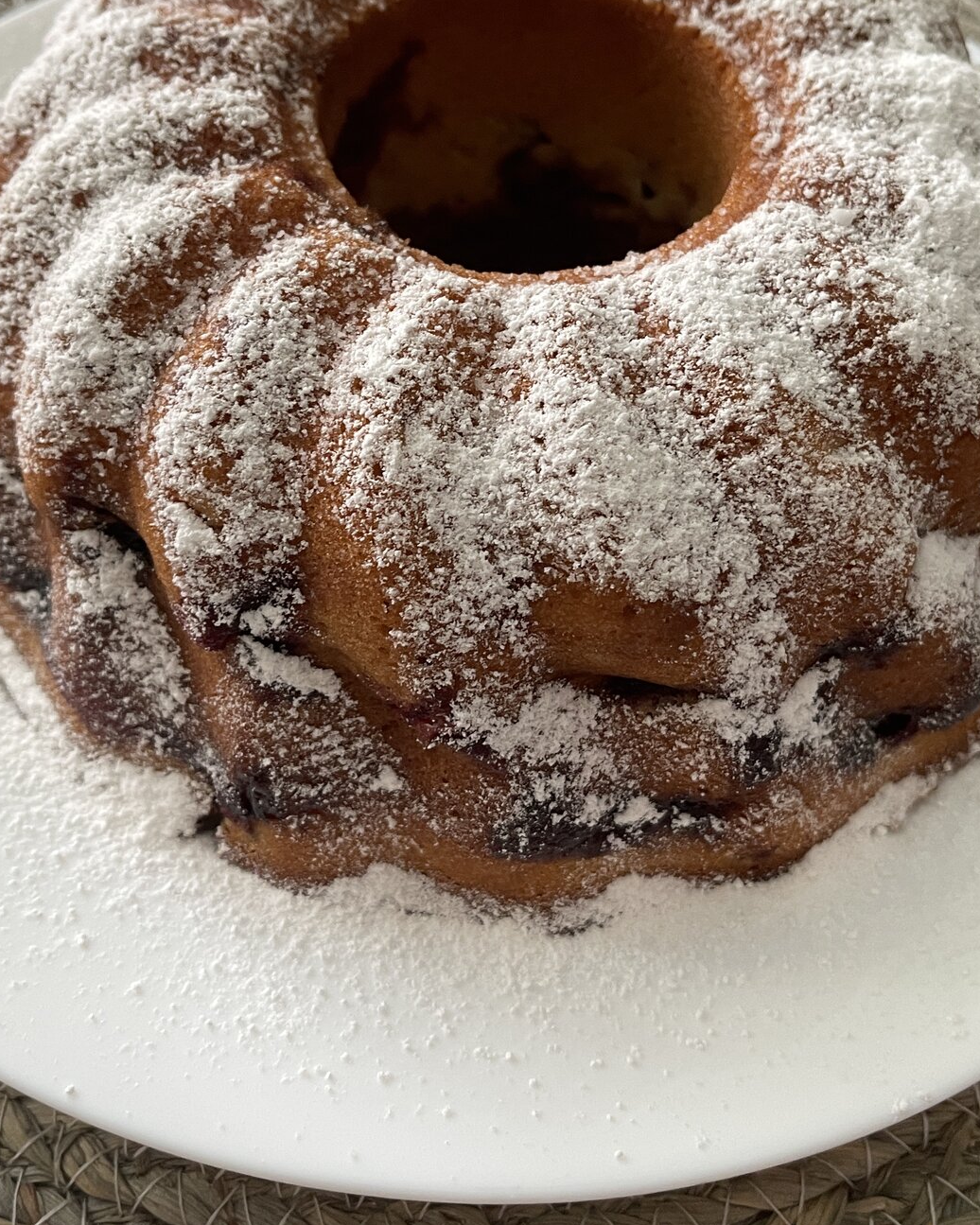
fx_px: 1378
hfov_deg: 39.2
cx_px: 490
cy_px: 515
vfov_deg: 47.8
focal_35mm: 38
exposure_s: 1/60
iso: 160
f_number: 1.6
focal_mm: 5.1
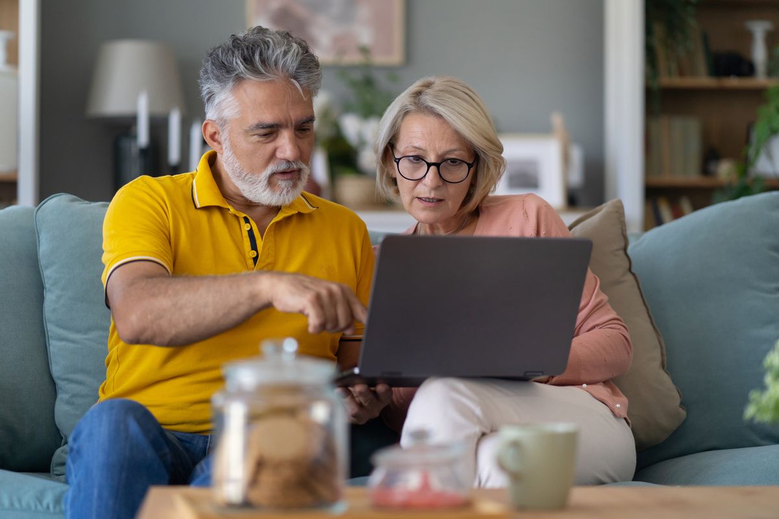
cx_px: 390
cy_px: 260
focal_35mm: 85
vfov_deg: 16.1
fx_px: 1839
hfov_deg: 23.9
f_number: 2
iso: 500
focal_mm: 85
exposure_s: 1/400
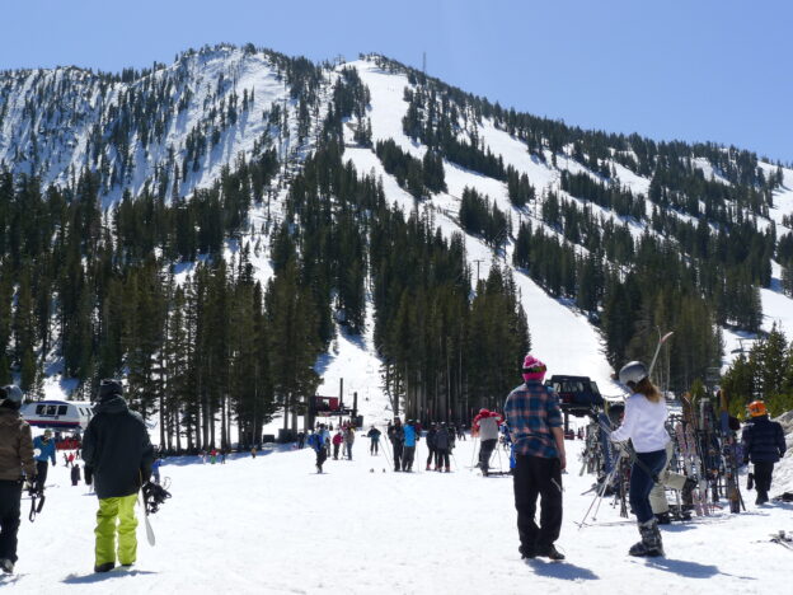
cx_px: 396
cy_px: 298
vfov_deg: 29.1
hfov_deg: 38.2
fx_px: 1145
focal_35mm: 50
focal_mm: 10.7
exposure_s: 1/1000
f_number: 4.5
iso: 80
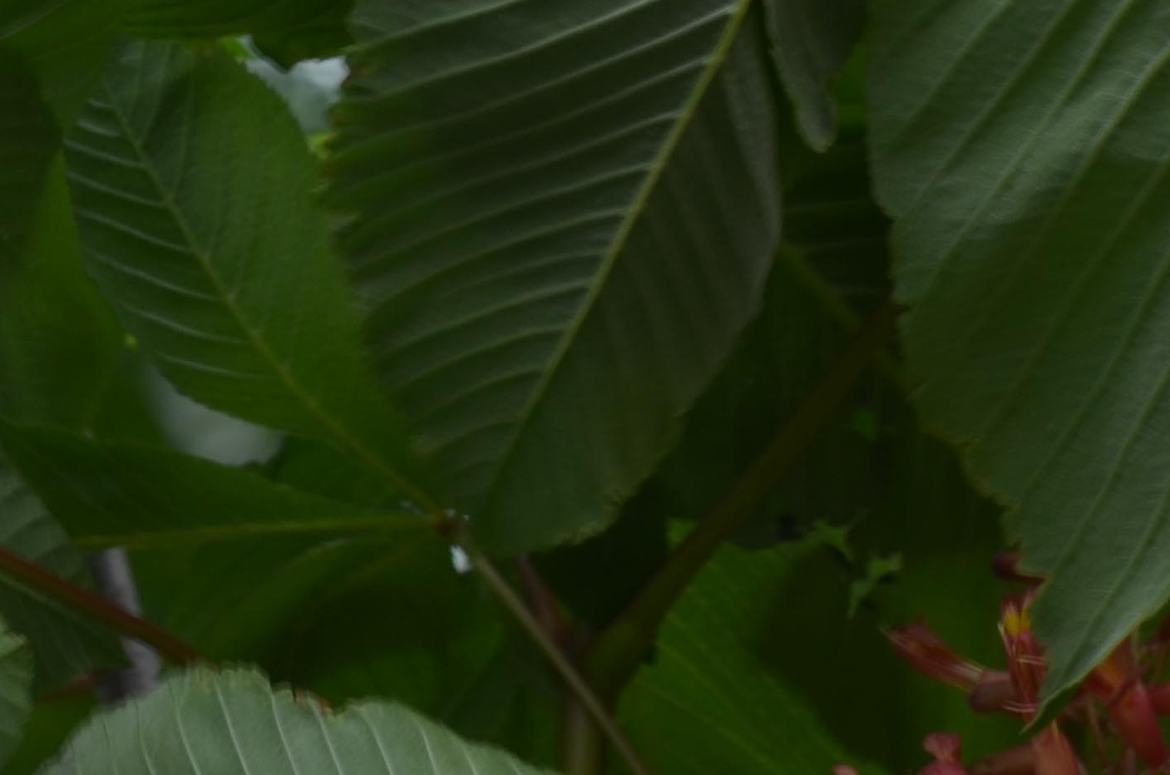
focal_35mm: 657
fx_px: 21301
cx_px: 1236
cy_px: -284
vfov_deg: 2.1
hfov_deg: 3.1
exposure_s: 1/50
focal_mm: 125
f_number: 8
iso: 100
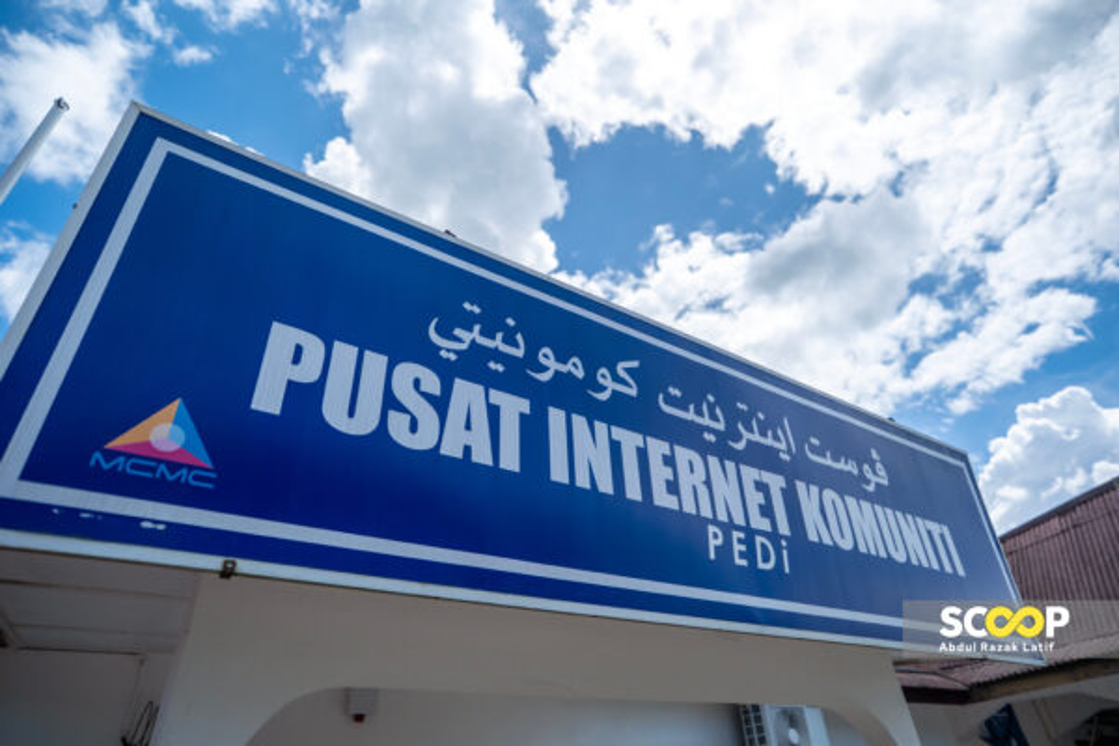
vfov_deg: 61.9
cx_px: 560
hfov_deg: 84.0
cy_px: 373
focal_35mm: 20
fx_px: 622
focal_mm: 13
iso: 160
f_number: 1.4
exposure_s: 1/12800
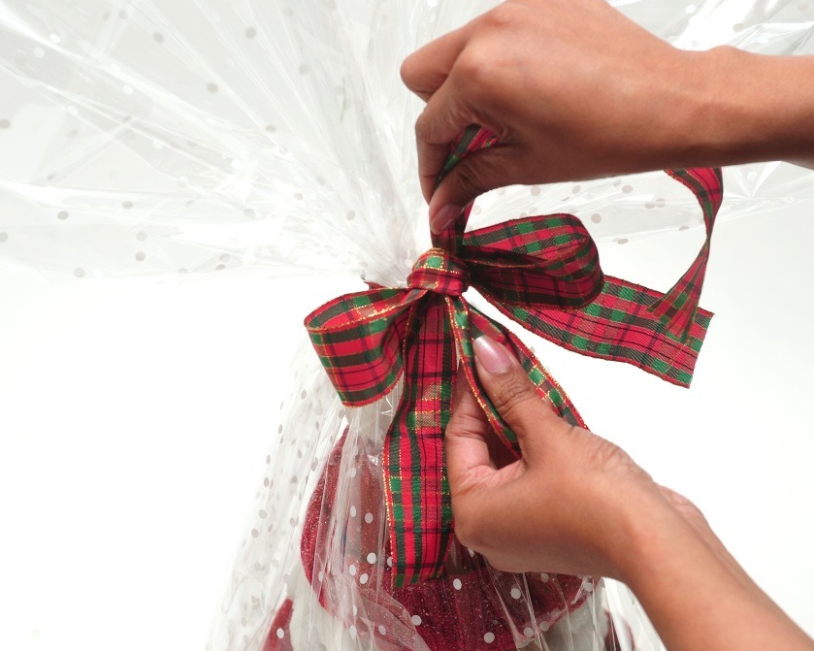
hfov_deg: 26.8
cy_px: 326
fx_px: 1710
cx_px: 422
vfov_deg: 21.6
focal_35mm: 71
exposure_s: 1/125
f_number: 7.1
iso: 500
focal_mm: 62
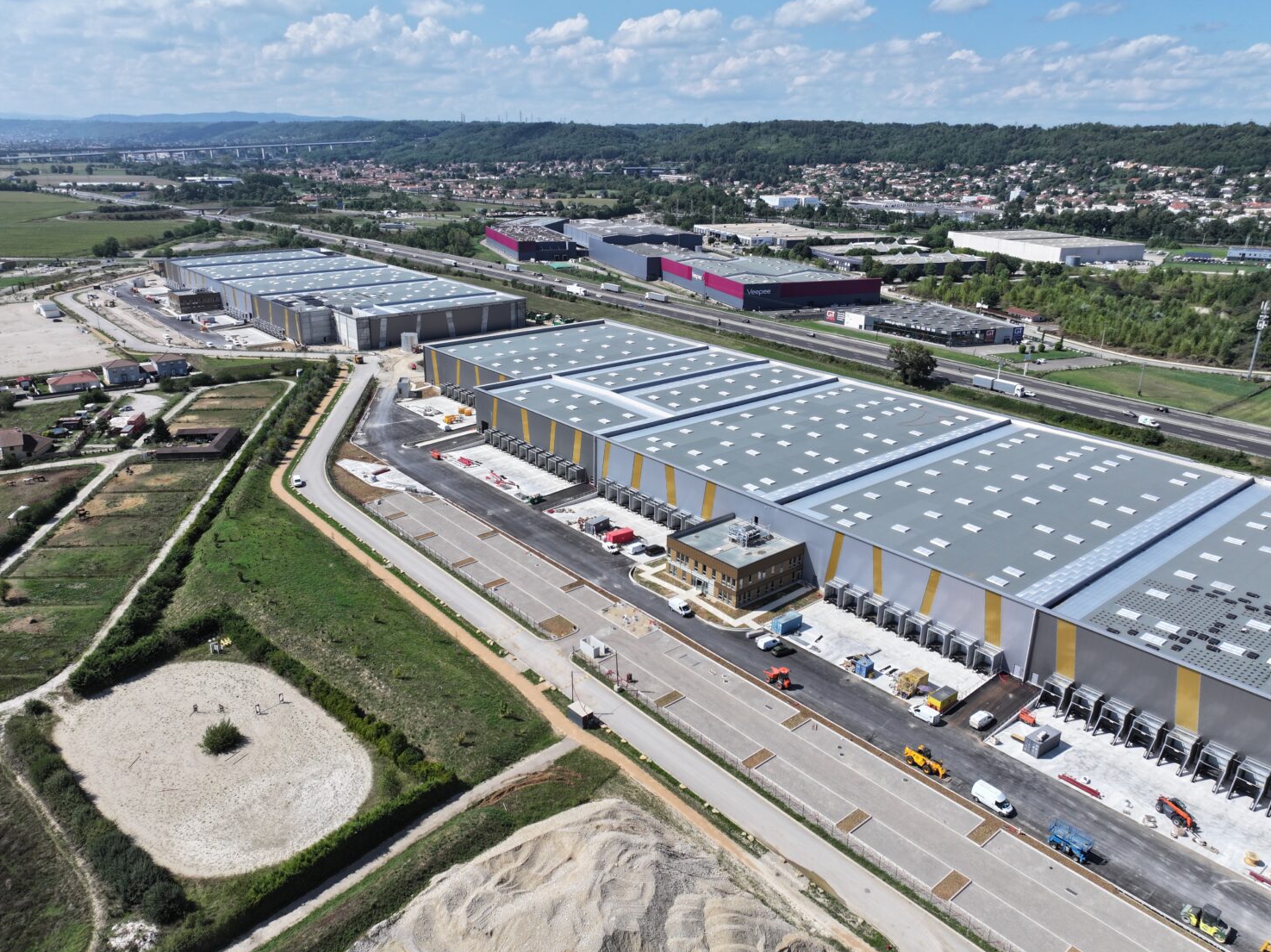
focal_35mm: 25
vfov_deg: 54.8
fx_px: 918
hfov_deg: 69.4
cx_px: 611
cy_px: 467
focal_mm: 12.29
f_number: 2.8
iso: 100
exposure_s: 1/2000
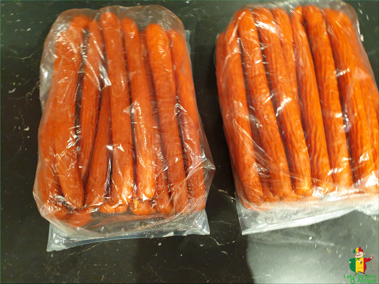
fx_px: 285
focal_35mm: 26
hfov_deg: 67.3
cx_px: 190
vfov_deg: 53.1
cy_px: 142
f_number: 2.4
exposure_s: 1/50
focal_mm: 4.3
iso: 400
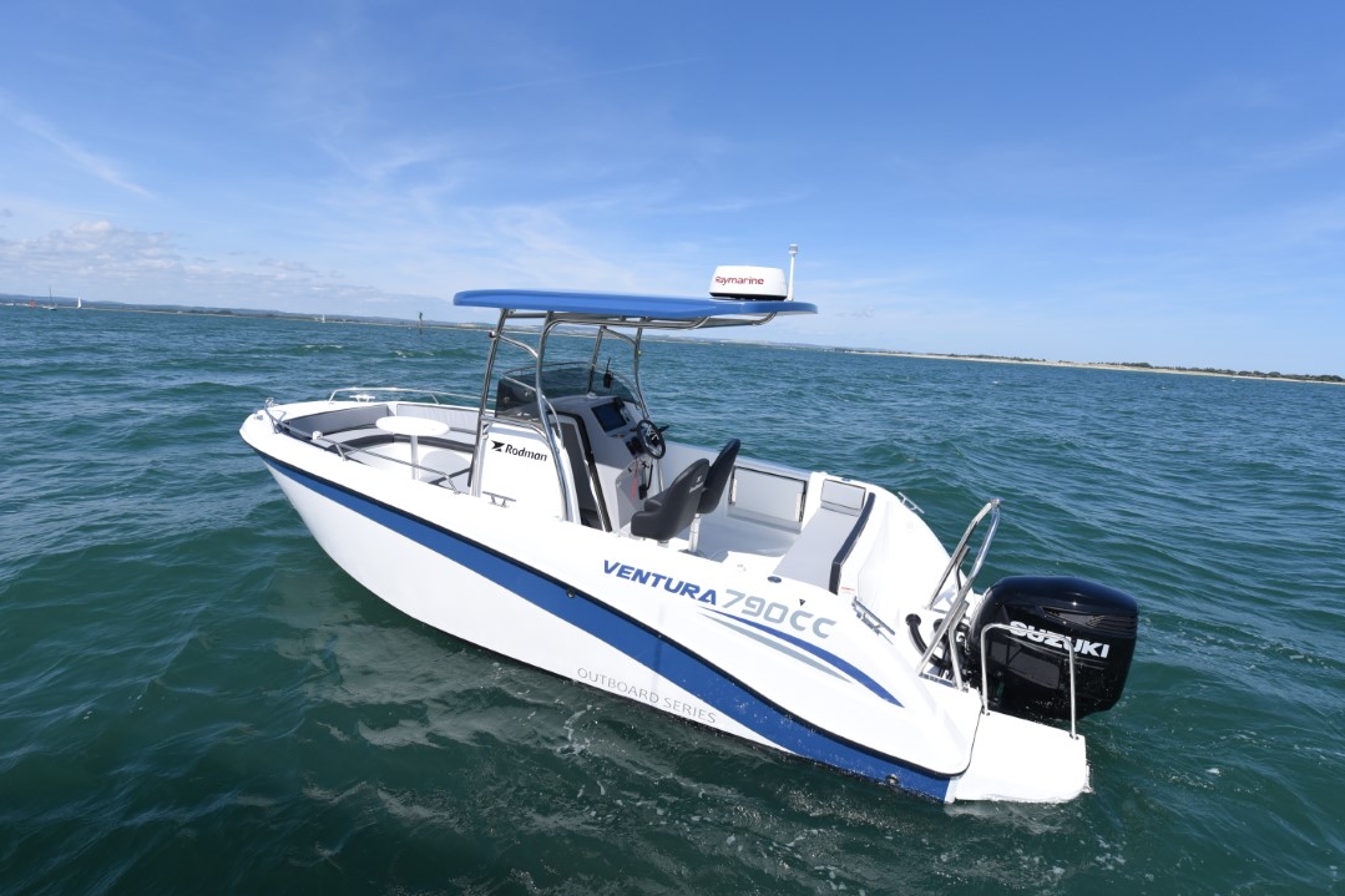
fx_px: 598
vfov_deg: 73.7
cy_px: 459
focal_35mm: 16
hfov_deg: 96.6
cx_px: 714
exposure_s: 1/4000
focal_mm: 15
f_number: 6.3
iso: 800
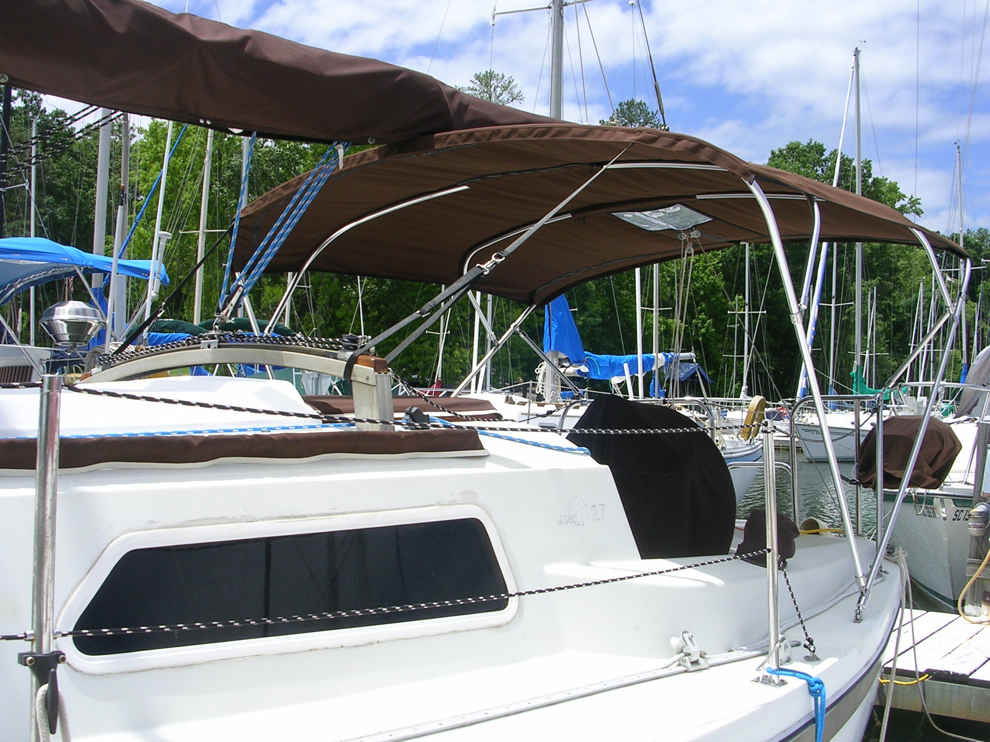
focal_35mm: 38
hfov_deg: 49.0
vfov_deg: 37.7
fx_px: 1087
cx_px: 495
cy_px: 371
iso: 50
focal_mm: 5.8
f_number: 5.6
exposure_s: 1/298
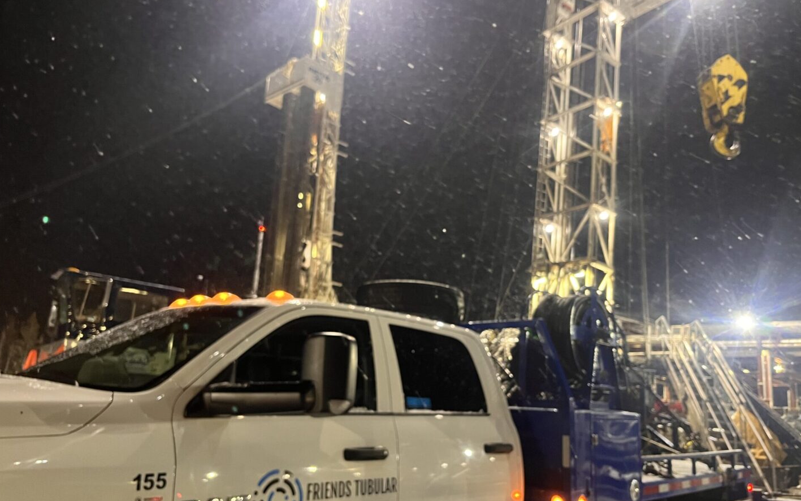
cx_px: 399
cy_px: 266
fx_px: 611
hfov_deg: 66.5
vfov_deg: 44.5
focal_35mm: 28
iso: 500
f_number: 1.6
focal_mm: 5.1
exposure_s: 1/40
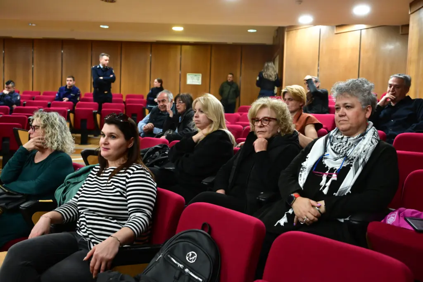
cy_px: 141
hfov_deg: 55.8
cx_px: 212
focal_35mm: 34
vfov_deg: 38.9
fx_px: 400
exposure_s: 1/250
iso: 8000
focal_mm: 34
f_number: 4
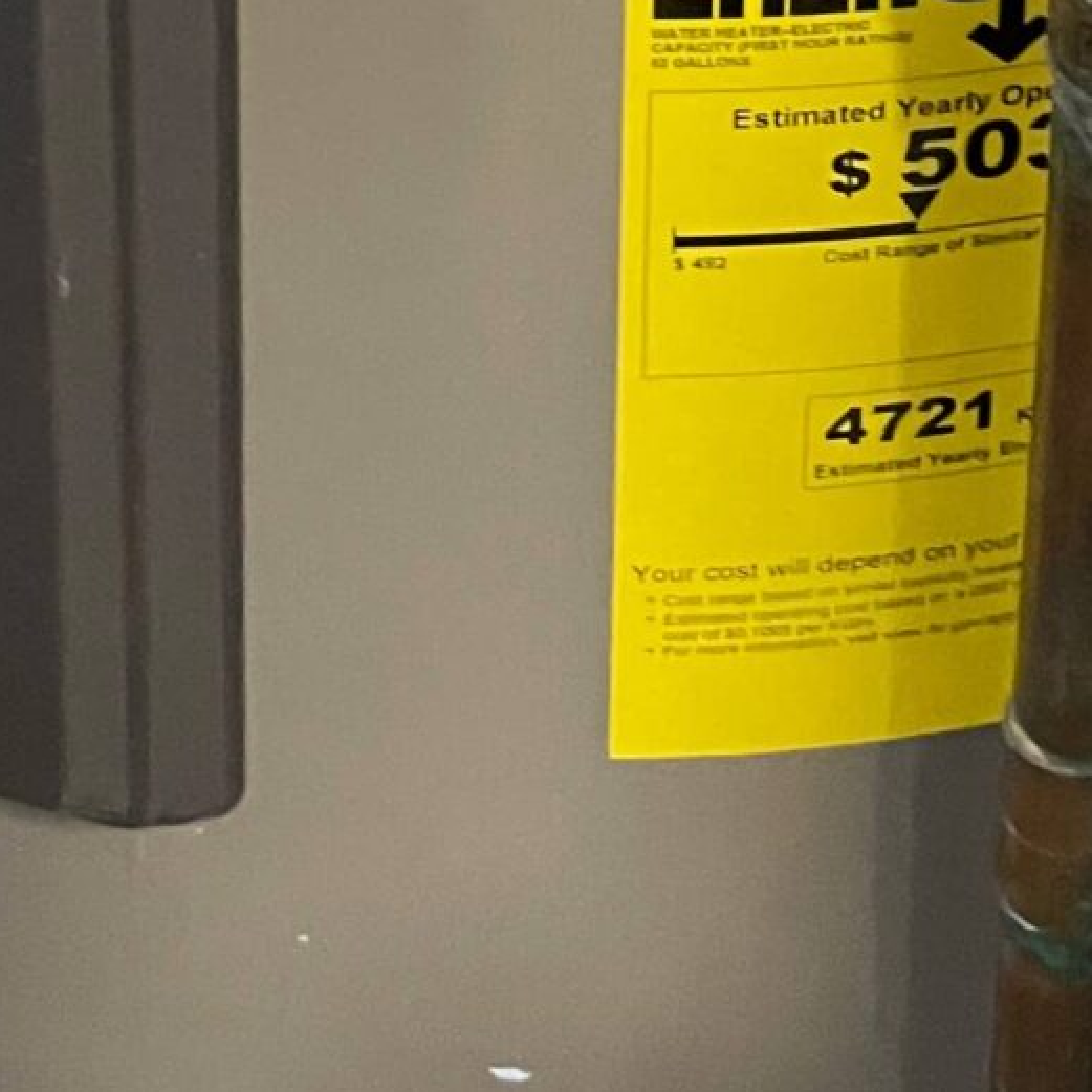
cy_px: -975
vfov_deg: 13.5
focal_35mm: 113
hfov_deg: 15.4
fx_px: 4033
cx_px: 562
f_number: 1.6
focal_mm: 4.2
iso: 400
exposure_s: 1/60
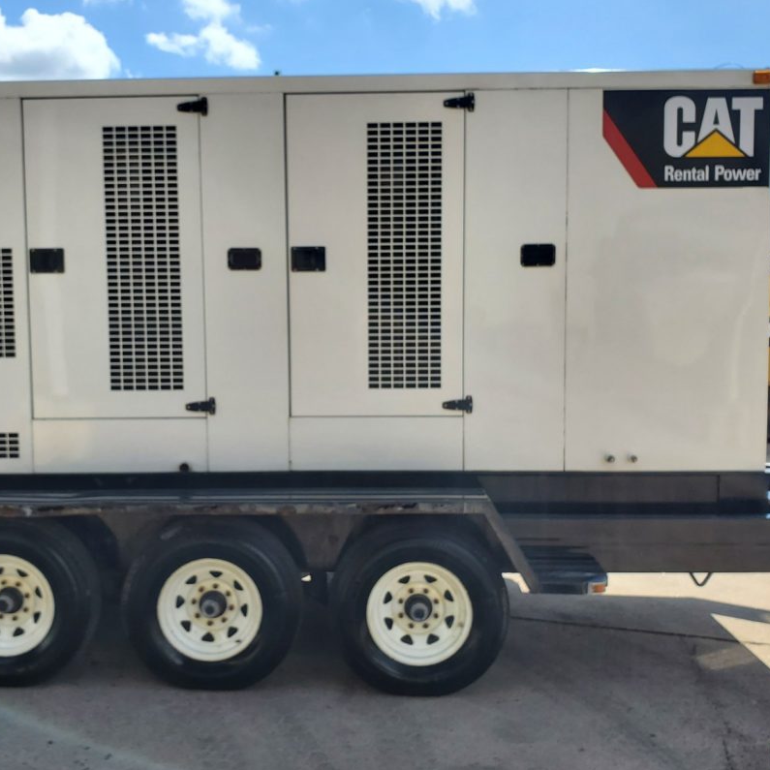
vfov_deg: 44.9
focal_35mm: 37
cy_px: 386
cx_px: 363
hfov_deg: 44.9
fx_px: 931
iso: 50
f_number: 2.4
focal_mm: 4.3
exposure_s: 1/1601
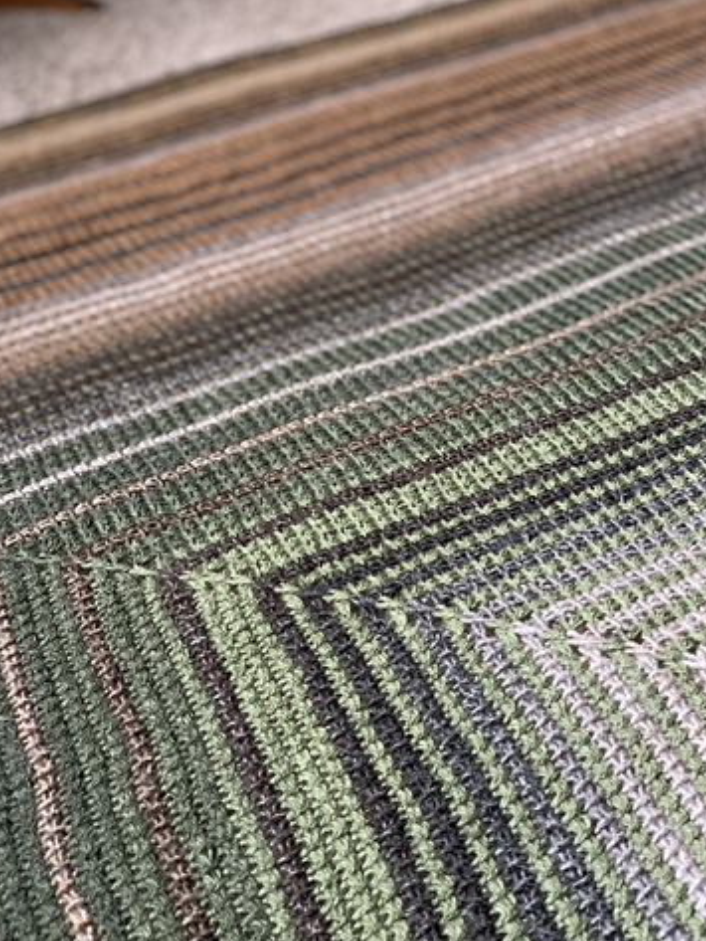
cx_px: 359
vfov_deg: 34.9
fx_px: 1495
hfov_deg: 26.6
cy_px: 462
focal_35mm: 55
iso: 320
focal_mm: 6
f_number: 2.4
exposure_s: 1/60
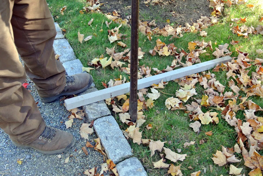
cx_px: 132
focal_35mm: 36
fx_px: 263
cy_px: 88
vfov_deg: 37.0
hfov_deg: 53.1
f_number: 4
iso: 200
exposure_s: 1/80
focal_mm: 13.6
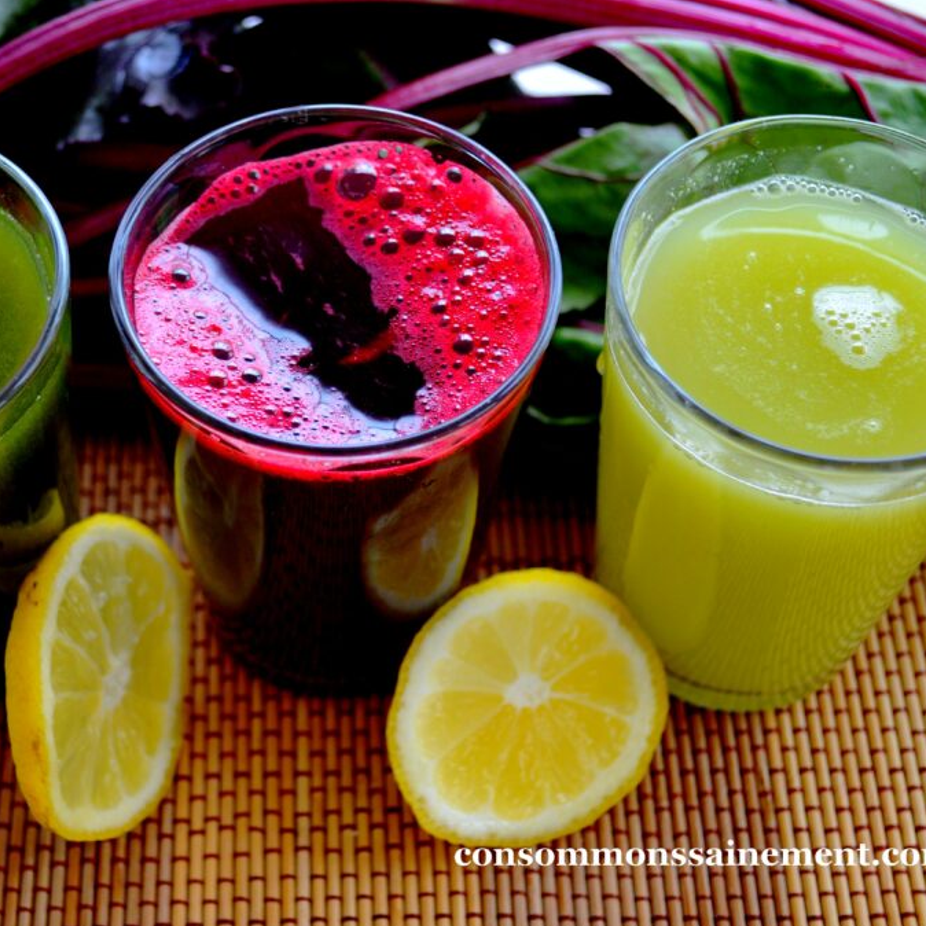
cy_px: 460
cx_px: 300
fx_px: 1876
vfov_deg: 27.7
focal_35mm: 62
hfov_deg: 27.5
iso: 450
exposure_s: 1/60
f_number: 4.8
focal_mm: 32
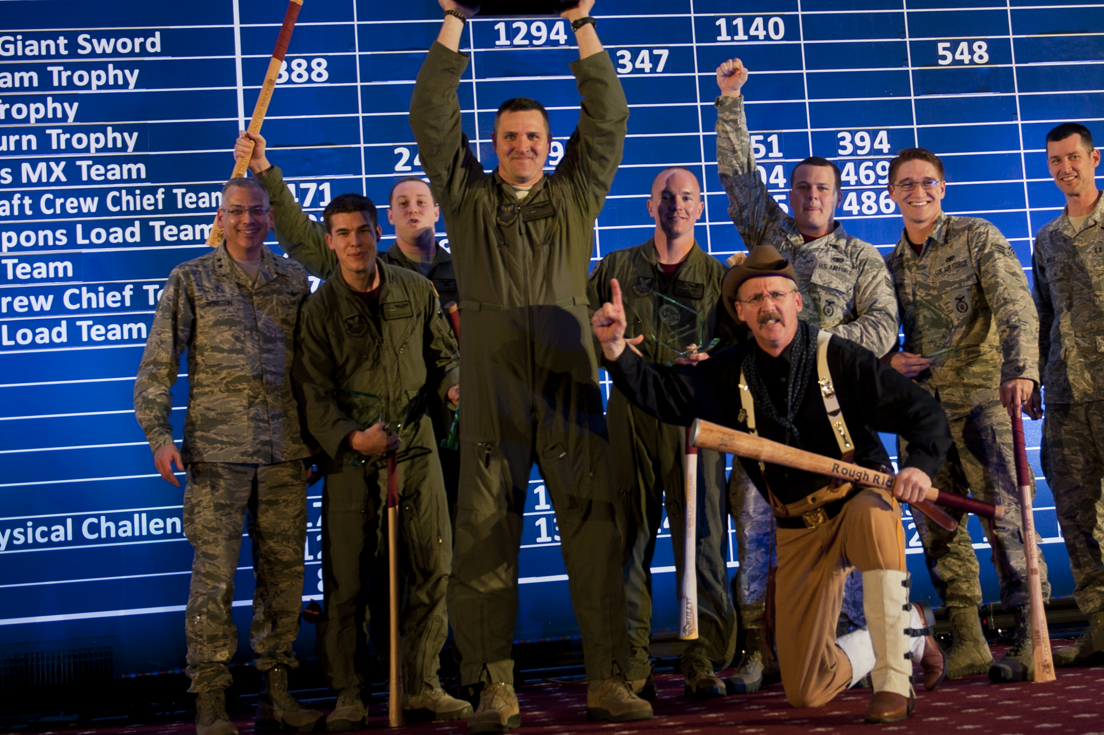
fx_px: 1563
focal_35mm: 51
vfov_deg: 26.3
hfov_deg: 38.5
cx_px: 738
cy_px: 243
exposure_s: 1/125
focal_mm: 34
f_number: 2.8
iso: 400
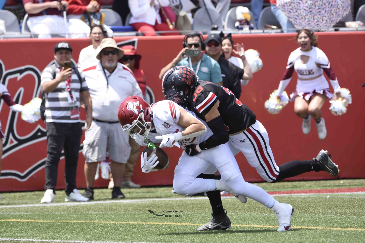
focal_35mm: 510
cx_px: 182
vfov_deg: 2.7
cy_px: 122
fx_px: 5170
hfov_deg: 4.0
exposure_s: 1/1600
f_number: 6.3
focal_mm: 340
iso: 640
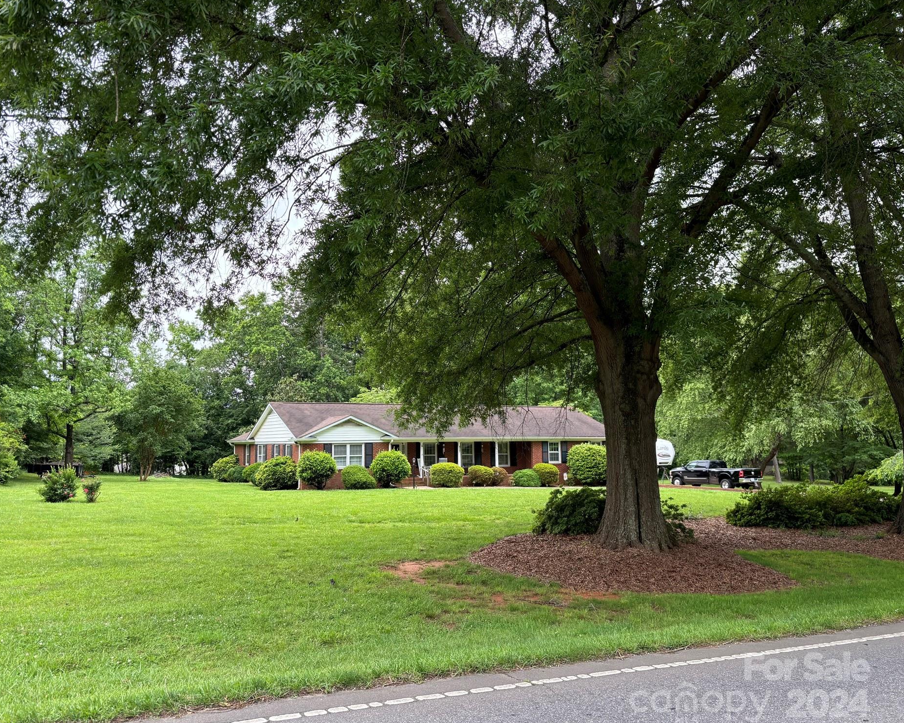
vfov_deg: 51.5
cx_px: 406
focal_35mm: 28
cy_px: 370
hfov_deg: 62.1
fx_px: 749
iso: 50
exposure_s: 1/493
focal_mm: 5.96
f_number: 1.6
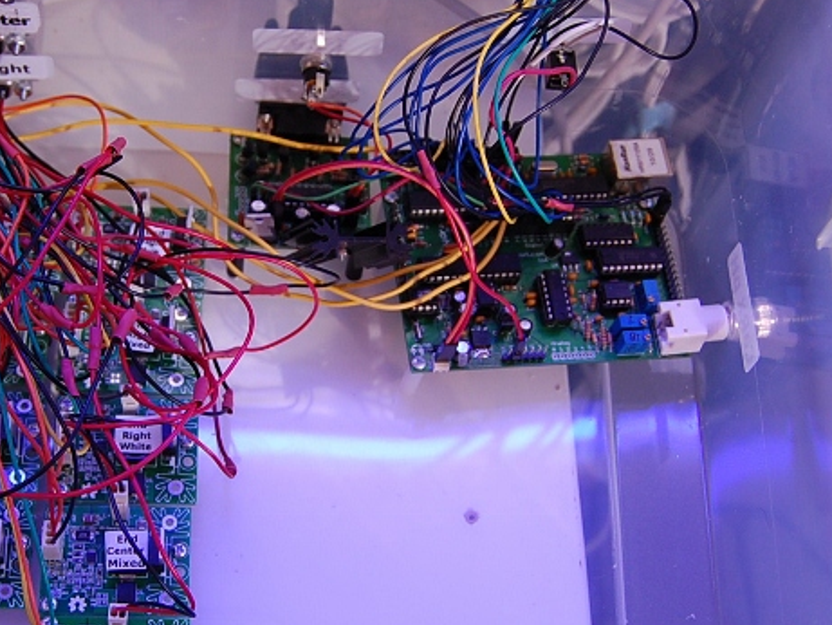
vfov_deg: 22.6
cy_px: 341
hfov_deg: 29.6
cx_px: 289
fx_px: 1563
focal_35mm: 65
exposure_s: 1/80
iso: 400
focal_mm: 26
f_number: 4.5
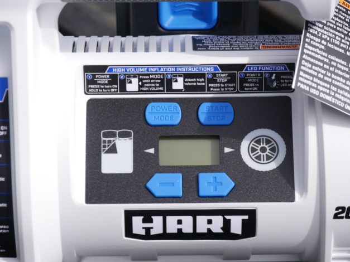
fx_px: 1779
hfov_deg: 11.2
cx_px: 175
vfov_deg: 8.4
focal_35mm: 176
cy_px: 131
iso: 200
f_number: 6.3
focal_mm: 88
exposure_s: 1/500
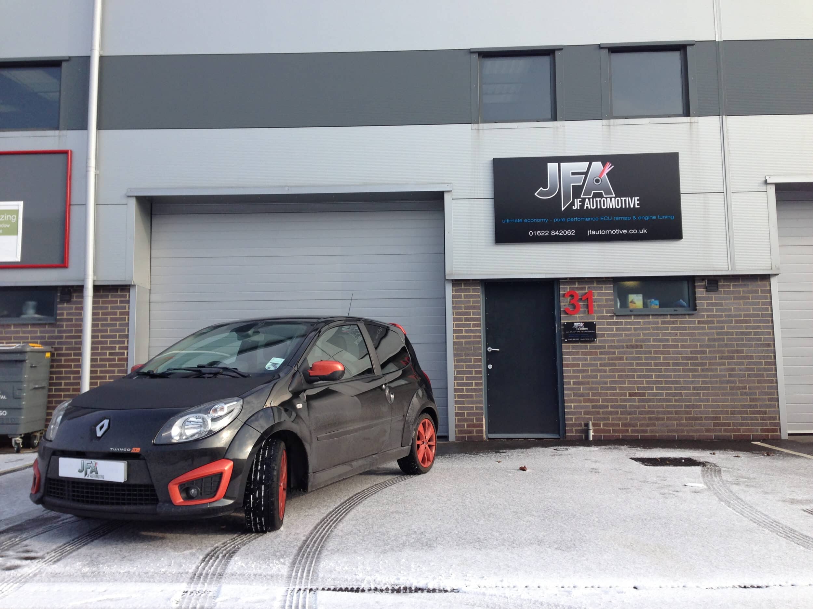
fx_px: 775
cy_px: 304
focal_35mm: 33
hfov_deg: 55.4
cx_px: 406
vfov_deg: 42.9
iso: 50
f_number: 2.4
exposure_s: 1/713
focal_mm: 4.13
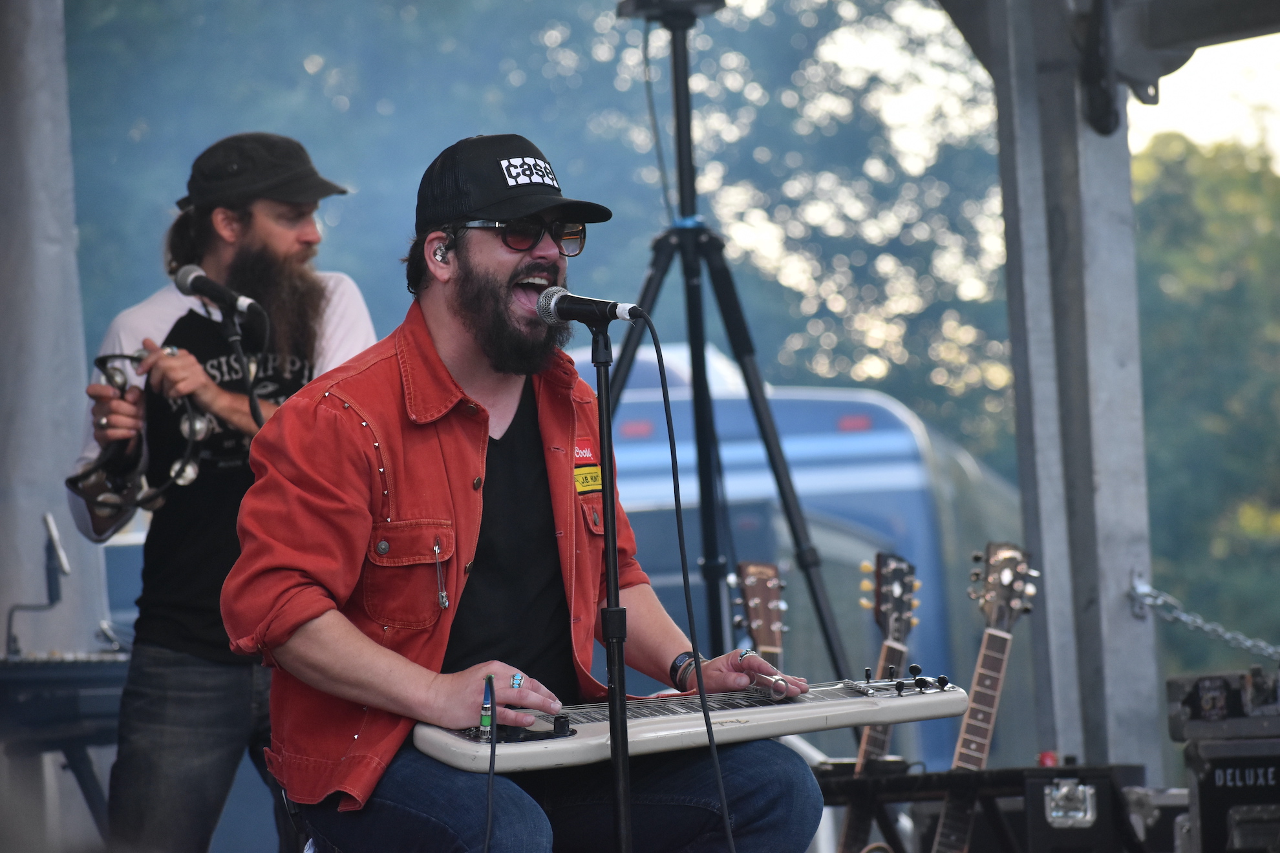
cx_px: 640
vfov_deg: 6.8
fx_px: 7199
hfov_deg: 10.2
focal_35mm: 202
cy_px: 426
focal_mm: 135
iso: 1400
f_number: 4.8
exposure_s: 1/500
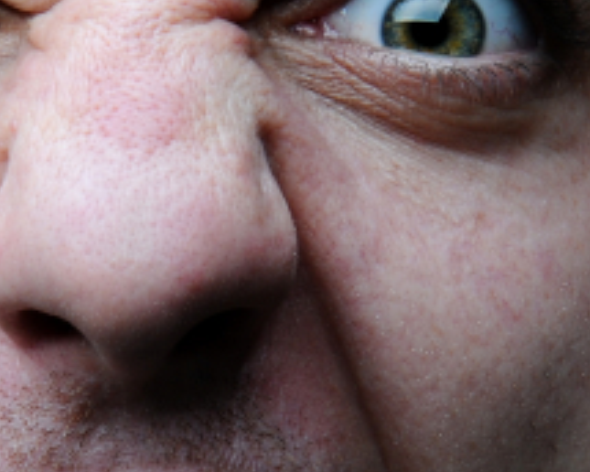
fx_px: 7980
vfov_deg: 3.4
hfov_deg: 4.2
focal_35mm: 457
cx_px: 73
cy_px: 439
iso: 200
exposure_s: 1/50
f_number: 11
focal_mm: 82
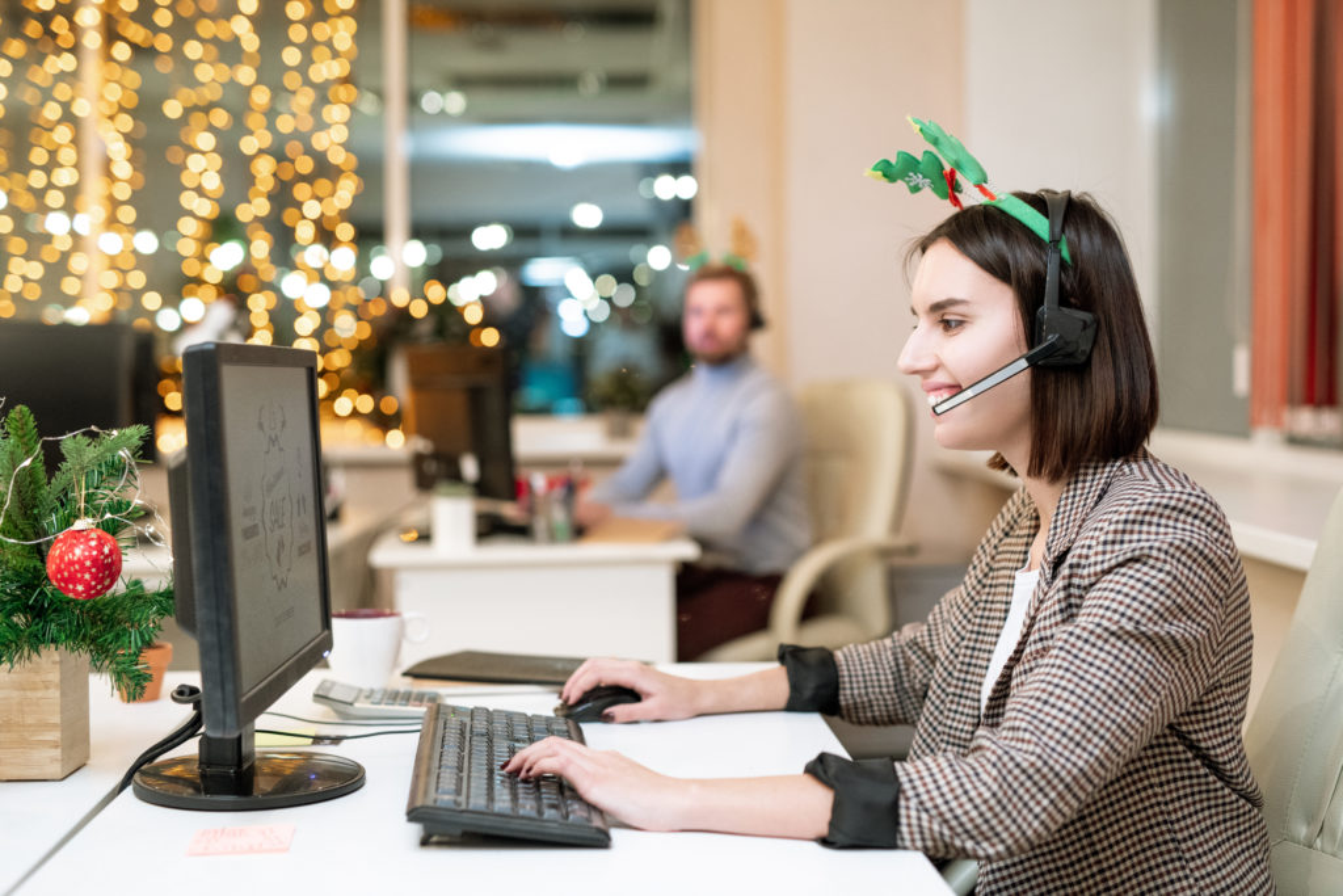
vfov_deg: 27.0
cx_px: 672
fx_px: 1865
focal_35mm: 50
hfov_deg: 39.6
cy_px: 448
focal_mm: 50
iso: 800
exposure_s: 1/100
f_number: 2.5
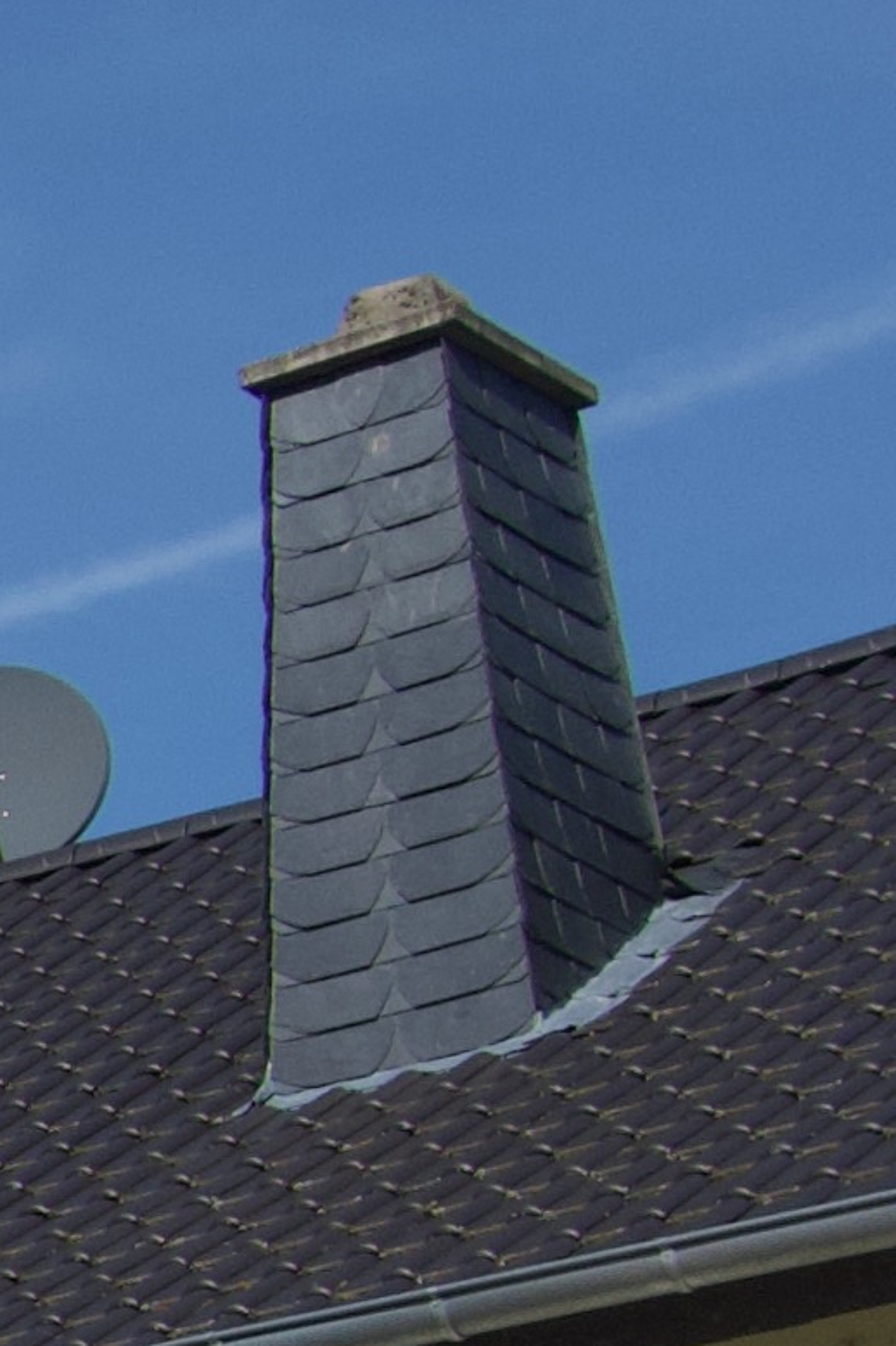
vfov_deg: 10.3
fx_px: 7361
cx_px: -2010
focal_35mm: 197
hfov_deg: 6.3
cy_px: 1690
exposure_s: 1/640
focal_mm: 10.4
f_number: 5.6
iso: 125
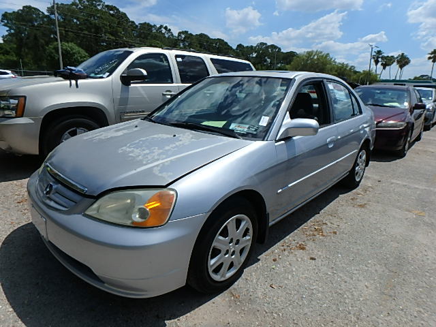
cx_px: 218
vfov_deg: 63.4
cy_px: 164
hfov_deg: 79.0
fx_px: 265
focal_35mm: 21
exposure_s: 1/1250
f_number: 6
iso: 125
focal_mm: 3.7
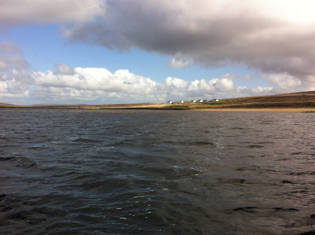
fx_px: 373
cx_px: 167
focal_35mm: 41
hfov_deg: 45.8
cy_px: 126
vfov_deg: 35.0
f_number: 2.8
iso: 80
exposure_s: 1/1436
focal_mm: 3.85
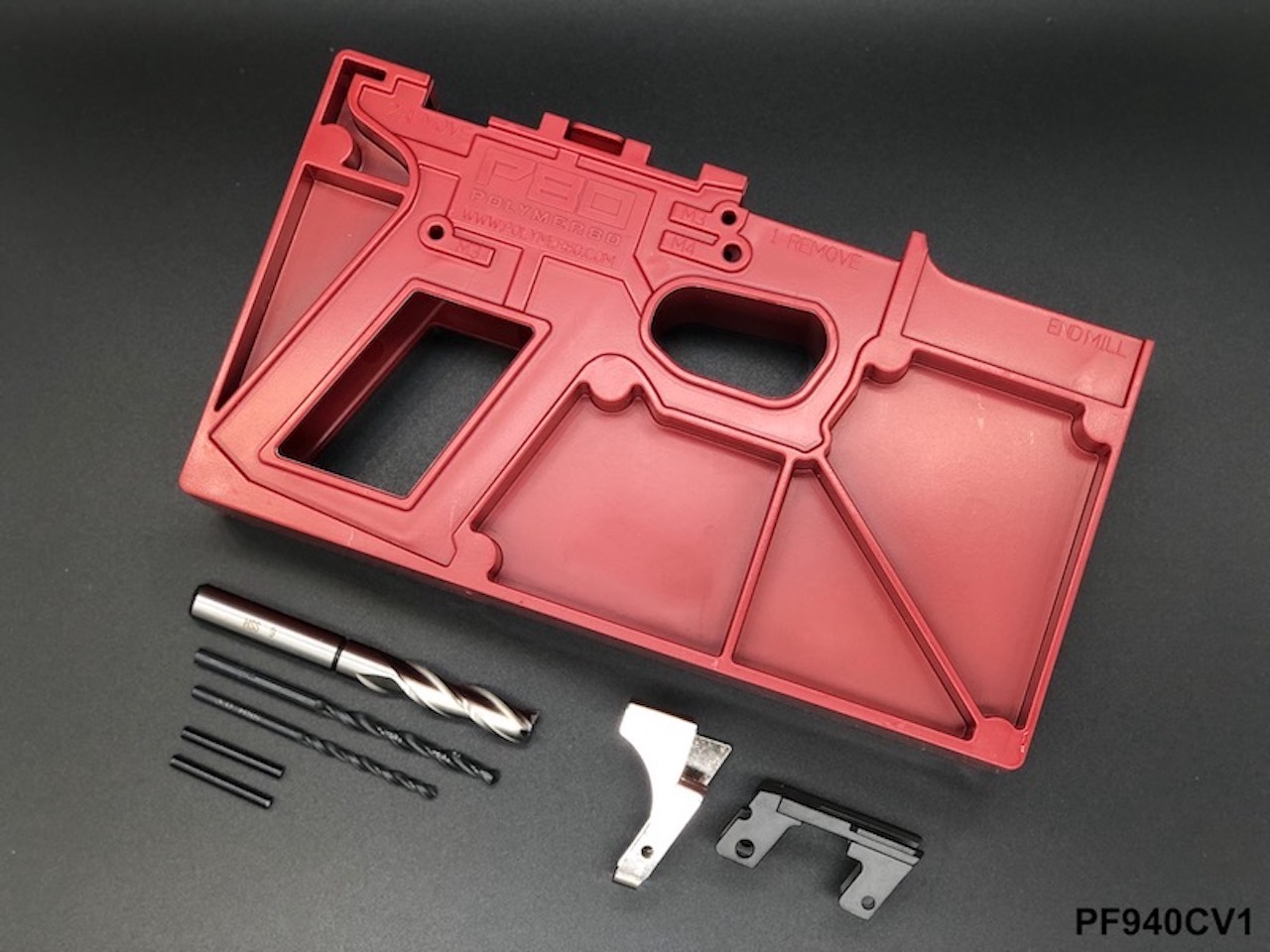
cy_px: 476
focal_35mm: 57
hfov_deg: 33.8
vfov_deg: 25.7
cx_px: 635
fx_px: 2091
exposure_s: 1/30
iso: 20
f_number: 2.8
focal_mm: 6.6
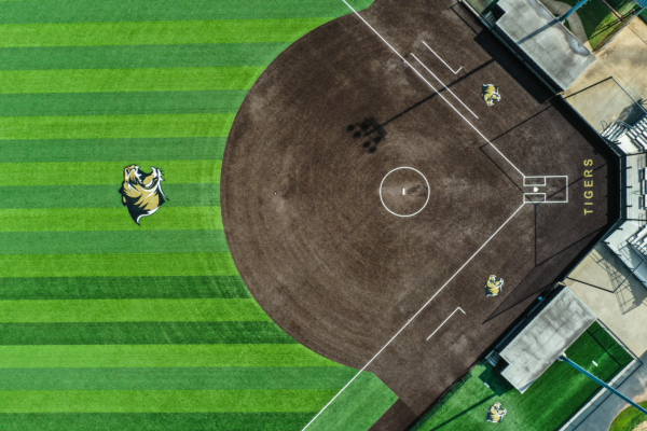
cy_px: 216
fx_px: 503
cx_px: 324
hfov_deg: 65.5
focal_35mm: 28
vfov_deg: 46.4
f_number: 5
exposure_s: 1/320
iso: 100
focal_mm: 10.26
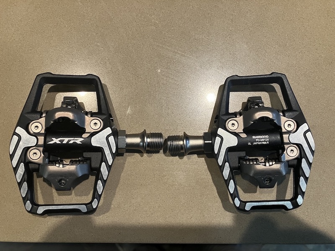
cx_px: 168
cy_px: 126
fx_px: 271
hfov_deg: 63.4
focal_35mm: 28
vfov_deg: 49.7
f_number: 1.8
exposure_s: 1/60
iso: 320
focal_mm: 3.99
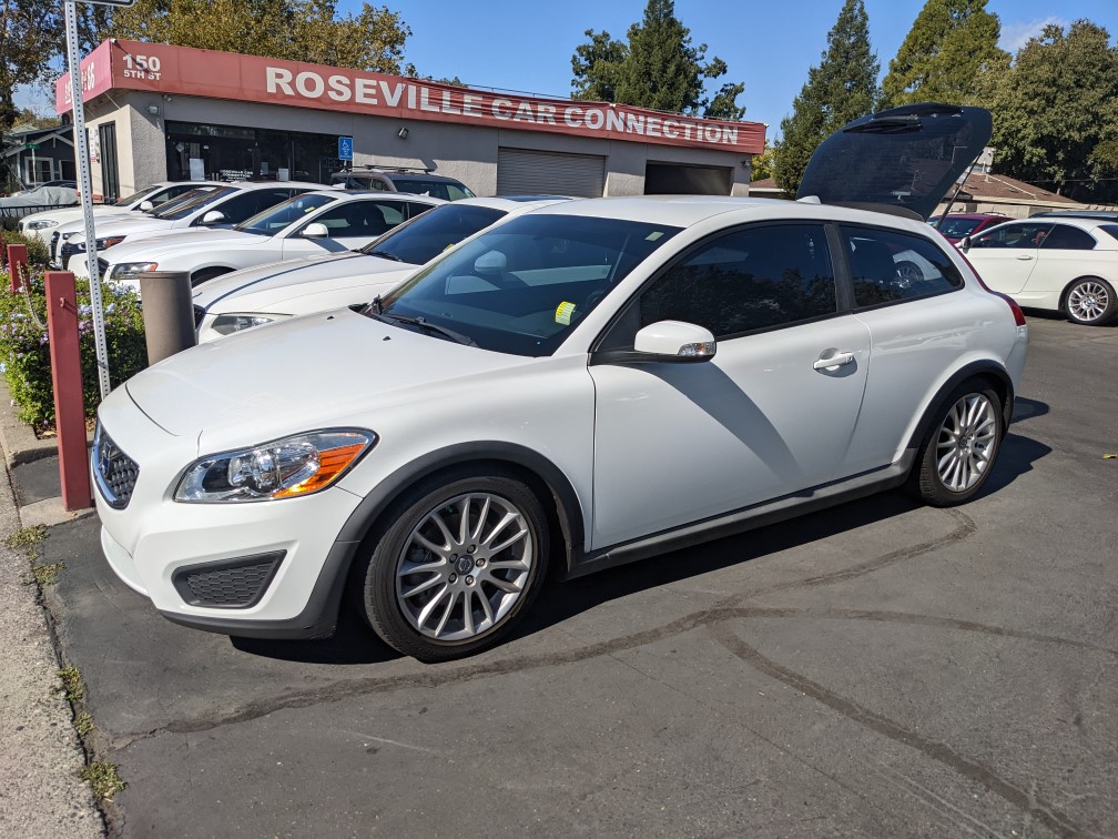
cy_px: 420
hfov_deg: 65.3
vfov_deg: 51.4
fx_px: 872
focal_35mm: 27
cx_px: 559
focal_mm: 4.38
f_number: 1.73
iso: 69
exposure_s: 1/7812
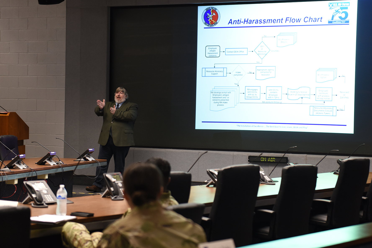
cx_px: 185
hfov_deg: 28.5
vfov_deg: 19.2
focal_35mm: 71
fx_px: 734
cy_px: 124
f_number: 3.2
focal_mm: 70
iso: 1250
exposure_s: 1/100
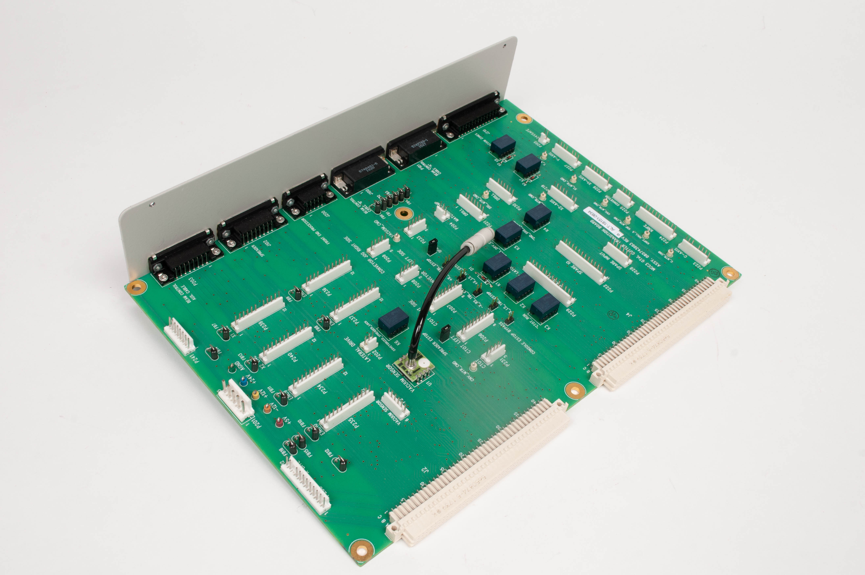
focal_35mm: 39
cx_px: 432
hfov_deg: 49.6
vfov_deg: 34.1
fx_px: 936
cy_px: 288
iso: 200
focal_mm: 26
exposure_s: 1/80
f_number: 13
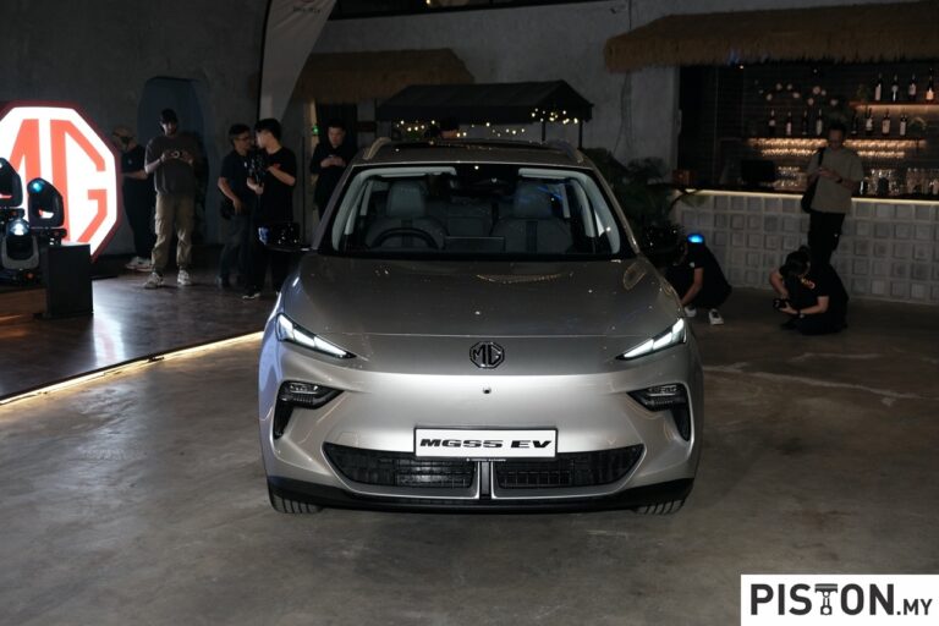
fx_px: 1095
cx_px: 470
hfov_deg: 46.4
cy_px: 313
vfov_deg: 31.9
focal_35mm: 42
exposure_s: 1/125
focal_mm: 27.7
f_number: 3.2
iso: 1000
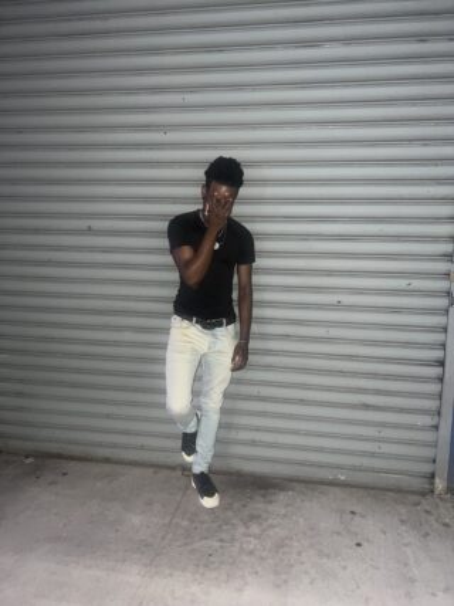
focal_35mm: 26
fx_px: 455
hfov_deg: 53.0
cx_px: 227
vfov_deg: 67.3
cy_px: 303
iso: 200
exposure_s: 1/13
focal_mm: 5.7
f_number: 1.5
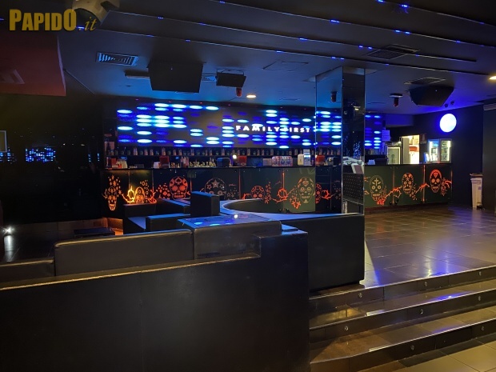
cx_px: 248
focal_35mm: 26
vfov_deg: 53.1
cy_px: 186
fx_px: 373
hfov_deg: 67.3
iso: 500
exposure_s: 1/8
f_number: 1.8
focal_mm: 4.25
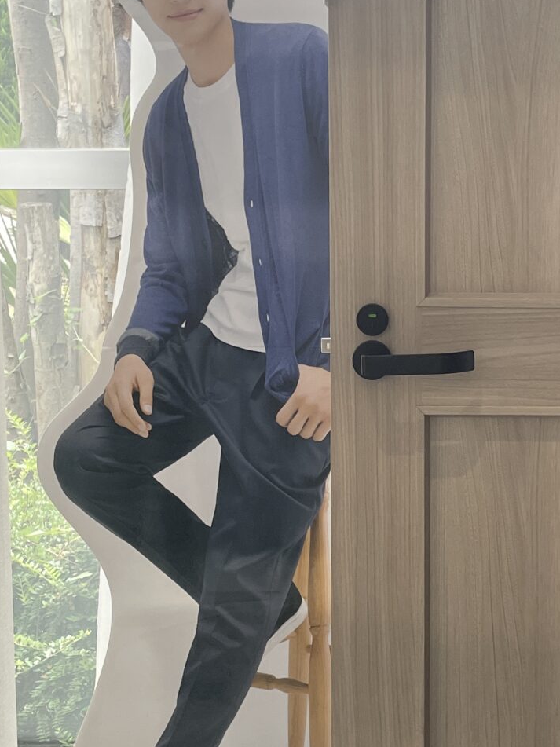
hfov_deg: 20.8
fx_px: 1510
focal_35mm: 70
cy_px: 334
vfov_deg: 27.8
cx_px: 441
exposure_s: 1/120
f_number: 1.6
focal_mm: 4.2
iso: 100
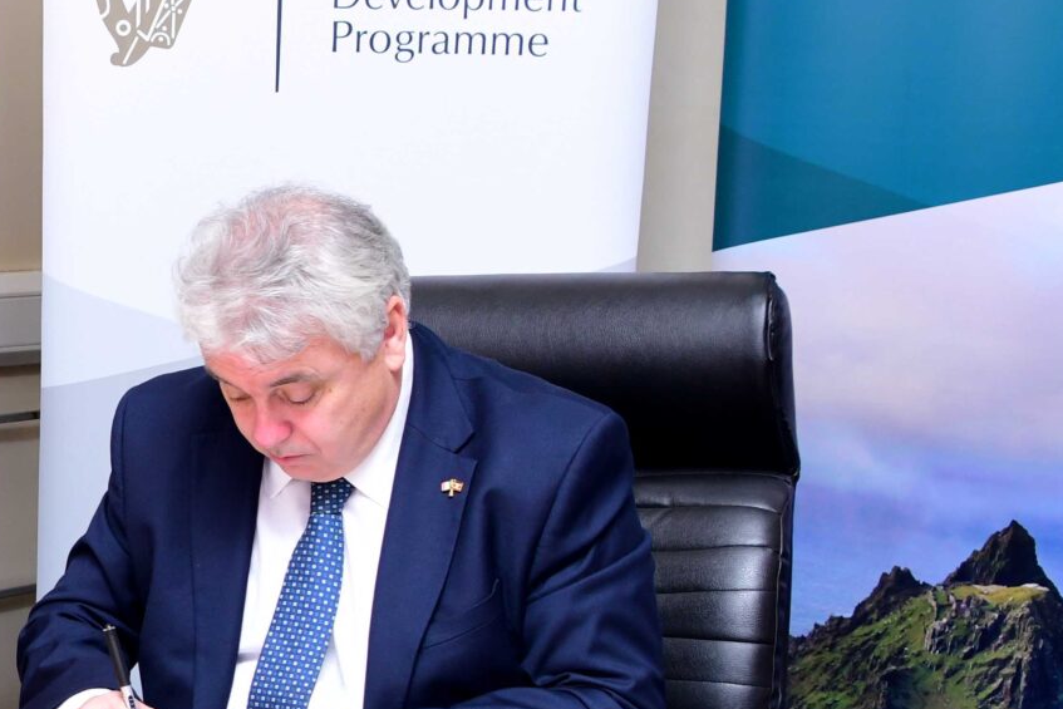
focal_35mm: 87
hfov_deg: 21.8
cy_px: 459
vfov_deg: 15.7
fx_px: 2569
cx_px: -192
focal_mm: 24
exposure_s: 1/250
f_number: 5
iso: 640
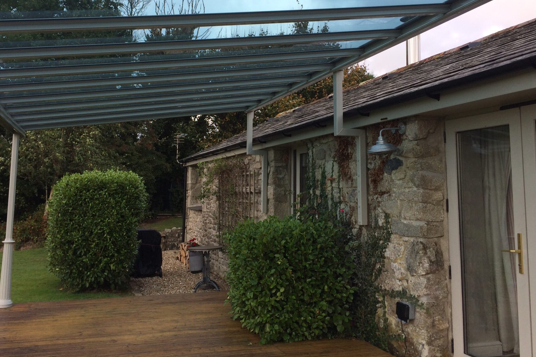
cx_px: 250
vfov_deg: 36.6
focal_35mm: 36
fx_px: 536
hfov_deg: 53.1
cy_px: 127
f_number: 2.2
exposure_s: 1/760
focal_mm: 4.15
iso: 32
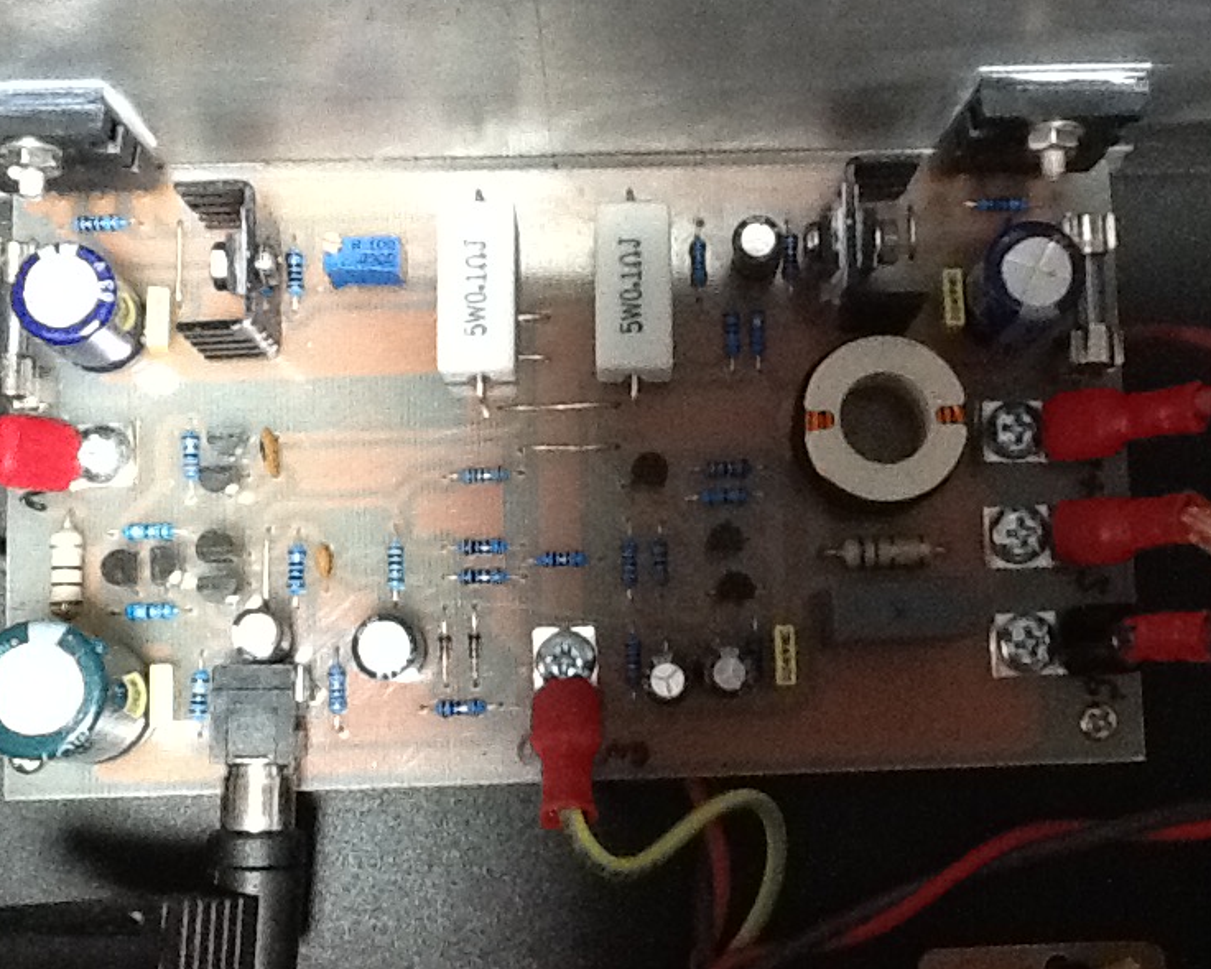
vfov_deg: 27.1
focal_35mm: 56
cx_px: 642
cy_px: 461
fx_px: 2007
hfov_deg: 33.6
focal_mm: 2.03
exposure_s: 1/24
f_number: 2.4
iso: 320
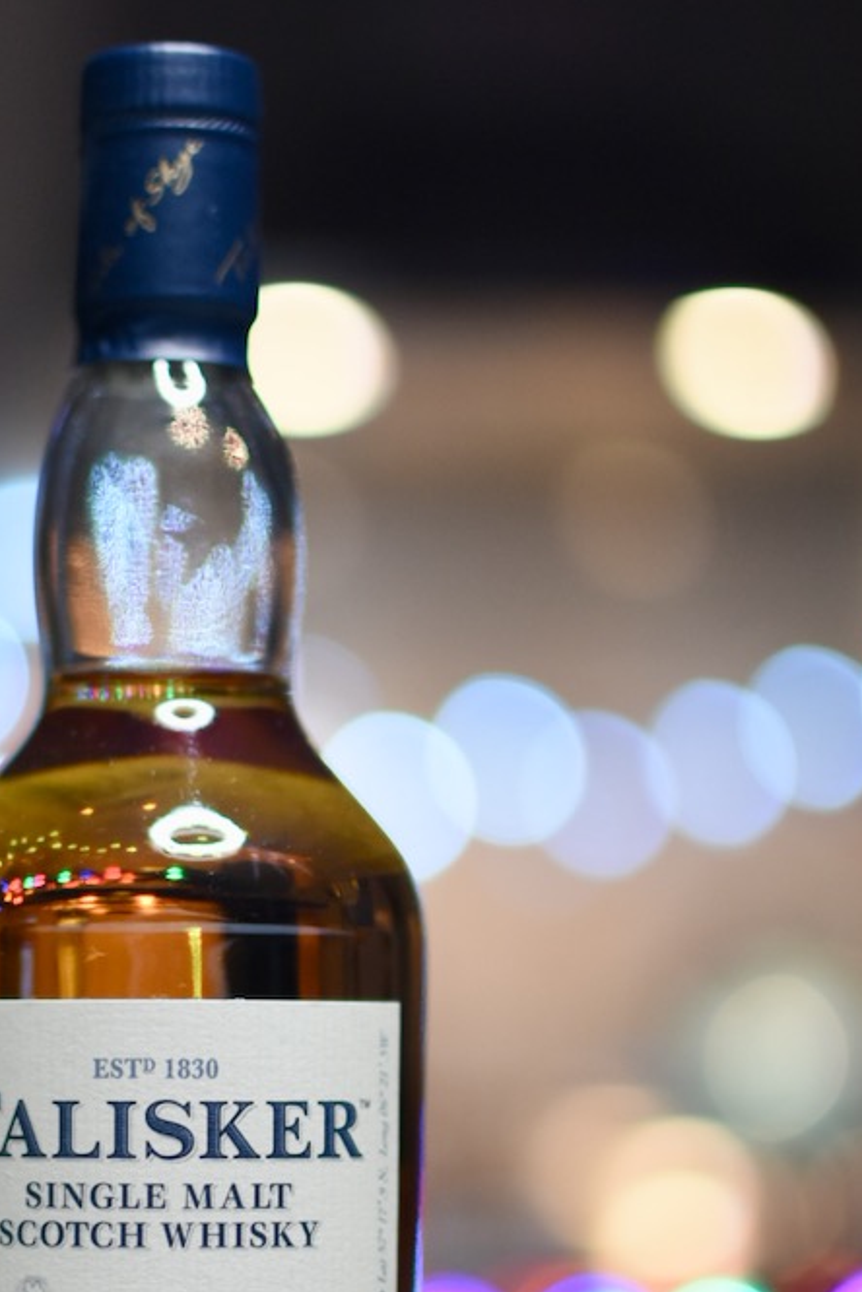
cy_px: 1017
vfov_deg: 20.0
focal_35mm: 101
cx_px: 161
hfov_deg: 13.5
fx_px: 3626
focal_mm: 35
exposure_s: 1/200
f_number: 1.8
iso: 800
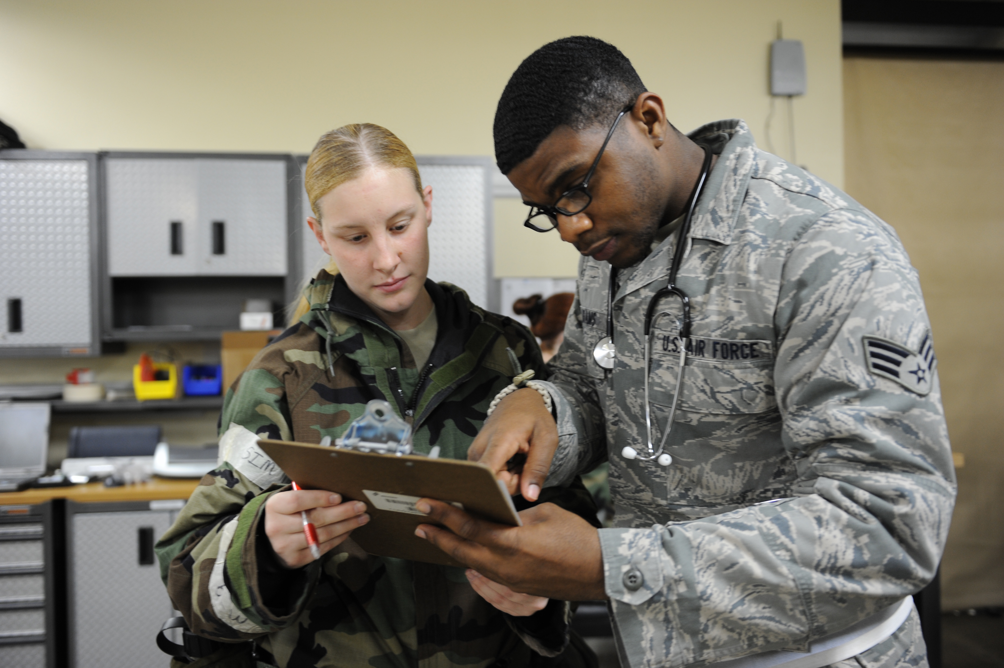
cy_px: 334
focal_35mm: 32
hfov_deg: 58.7
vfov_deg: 41.1
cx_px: 502
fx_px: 892
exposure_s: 1/30
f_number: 2.8
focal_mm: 32
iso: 640
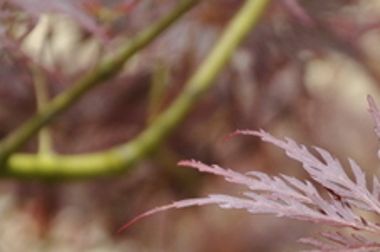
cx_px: 498
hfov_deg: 3.7
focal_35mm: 558
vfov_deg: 2.5
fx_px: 5879
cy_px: 390
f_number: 8
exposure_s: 1/250
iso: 200
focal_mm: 105
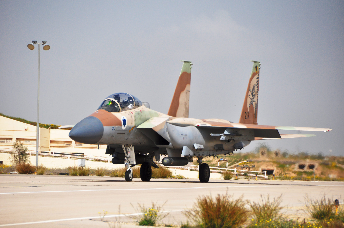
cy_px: 114
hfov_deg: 6.9
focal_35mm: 300
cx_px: 172
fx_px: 2863
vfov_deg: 4.6
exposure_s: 1/3200
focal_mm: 200
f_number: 6.3
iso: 500
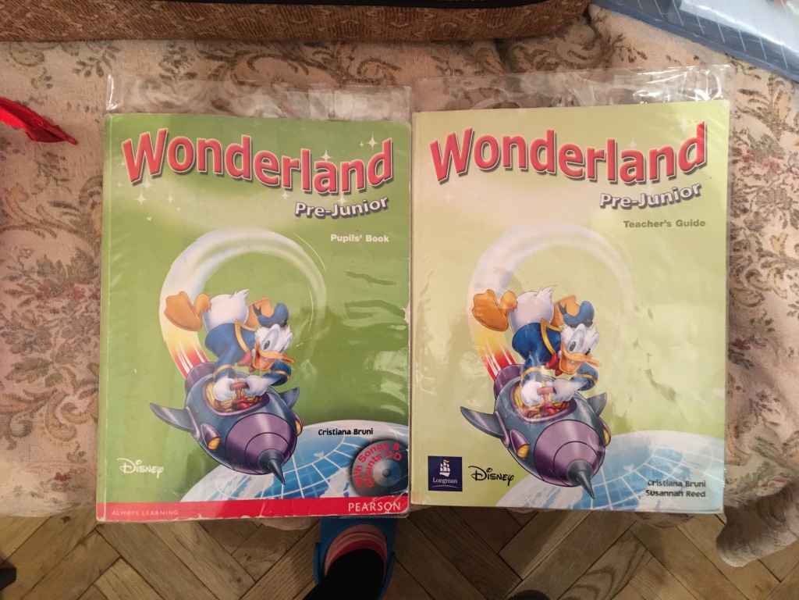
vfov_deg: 48.2
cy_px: 300
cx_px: 400
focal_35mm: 29
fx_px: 669
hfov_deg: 61.7
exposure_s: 1/20
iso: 200
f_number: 2.2
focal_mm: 4.15
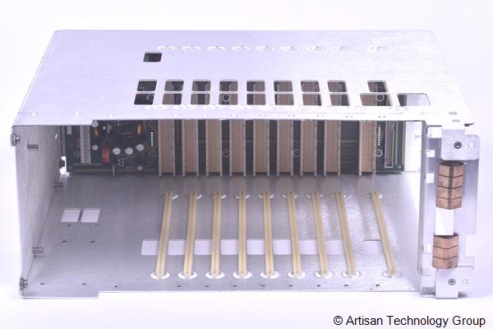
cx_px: 246
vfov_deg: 16.6
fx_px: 1130
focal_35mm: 82
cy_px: 164
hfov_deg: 24.6
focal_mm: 55
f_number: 13
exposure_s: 1/200
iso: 200
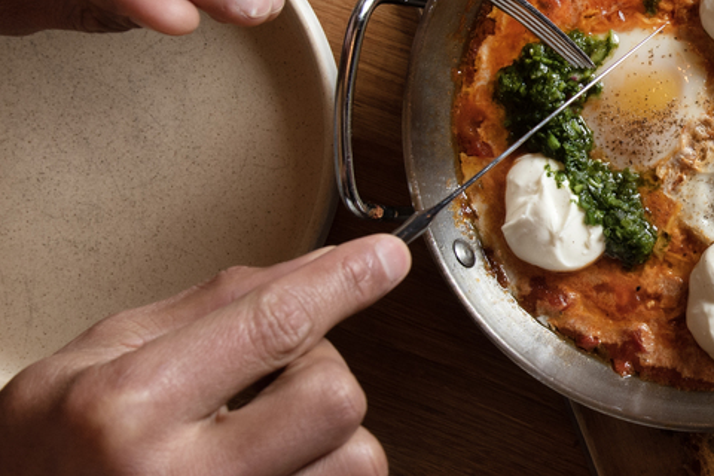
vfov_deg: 13.7
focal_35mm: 100
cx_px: 800
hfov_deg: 19.5
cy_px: 149
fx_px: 1983
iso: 400
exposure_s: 1/80
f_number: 5.6
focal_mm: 32
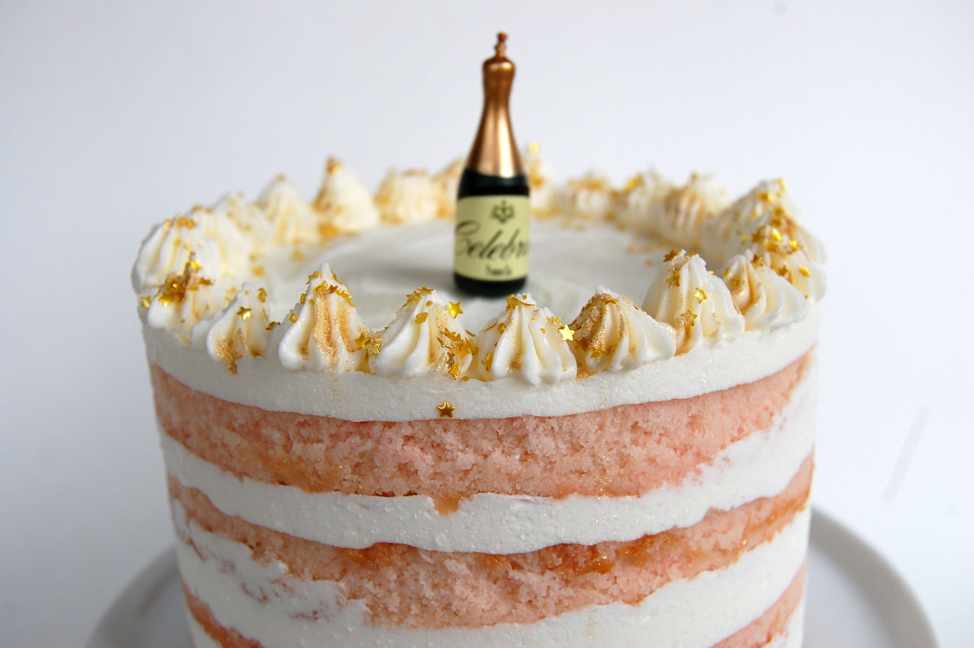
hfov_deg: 49.6
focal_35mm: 39
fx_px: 1054
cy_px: 324
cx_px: 487
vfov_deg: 34.1
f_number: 6.3
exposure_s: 1/60
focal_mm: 26
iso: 400
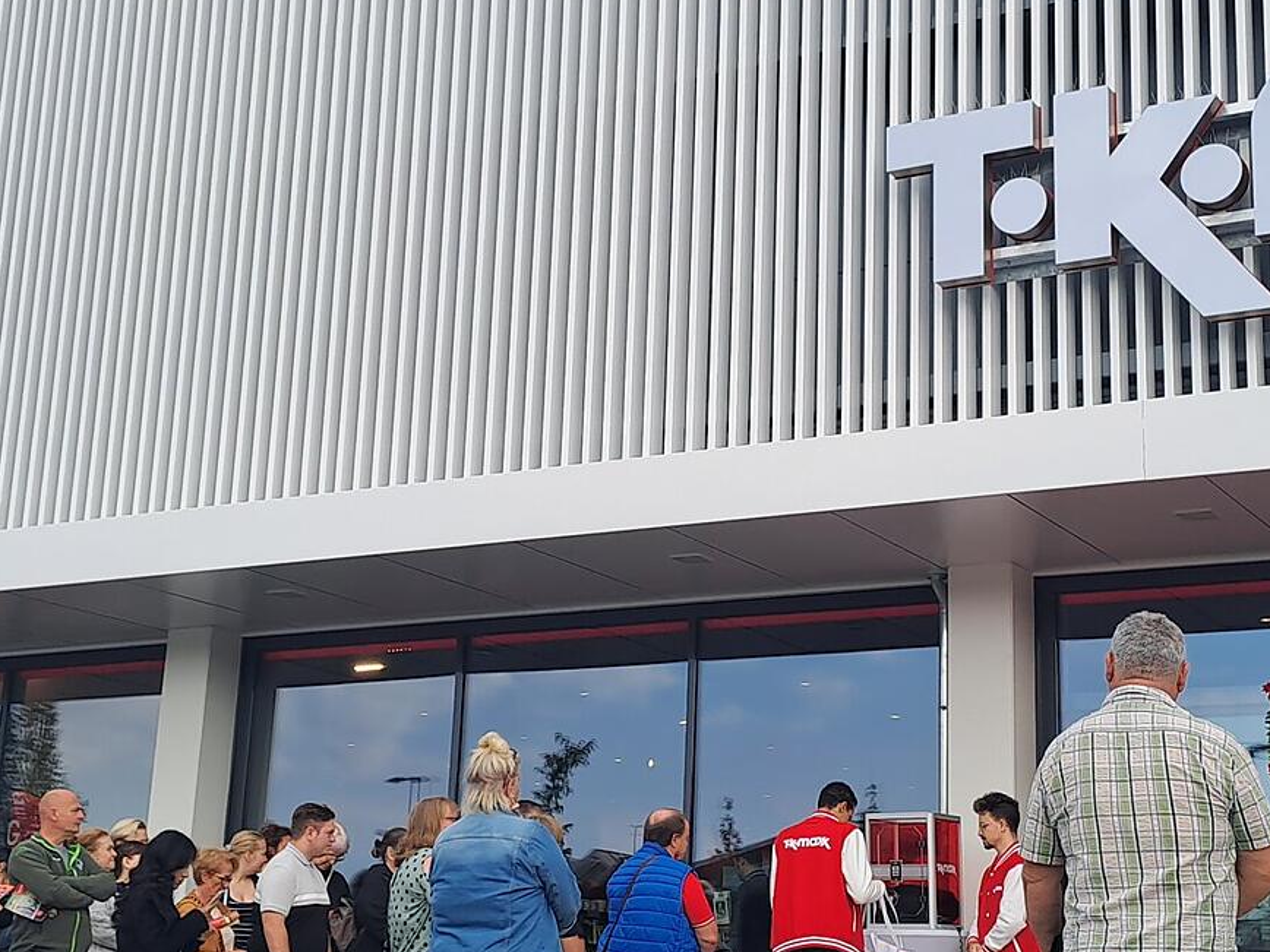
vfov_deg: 24.8
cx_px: 720
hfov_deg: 32.7
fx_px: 2165
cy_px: 475
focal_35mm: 59
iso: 32
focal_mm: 4.65
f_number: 1.8
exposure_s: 1/816
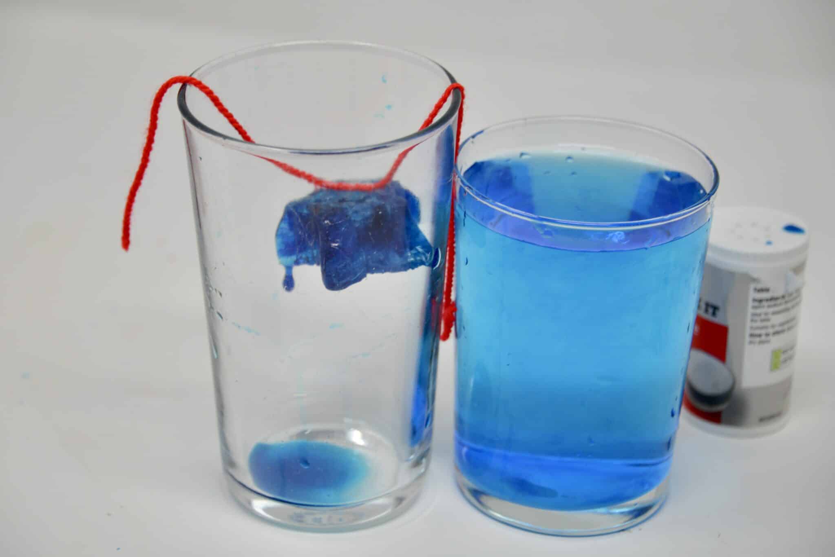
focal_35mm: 135
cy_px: 278
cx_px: 418
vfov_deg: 10.2
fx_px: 3132
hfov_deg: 15.2
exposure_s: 1/200
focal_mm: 135
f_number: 5.6
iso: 400
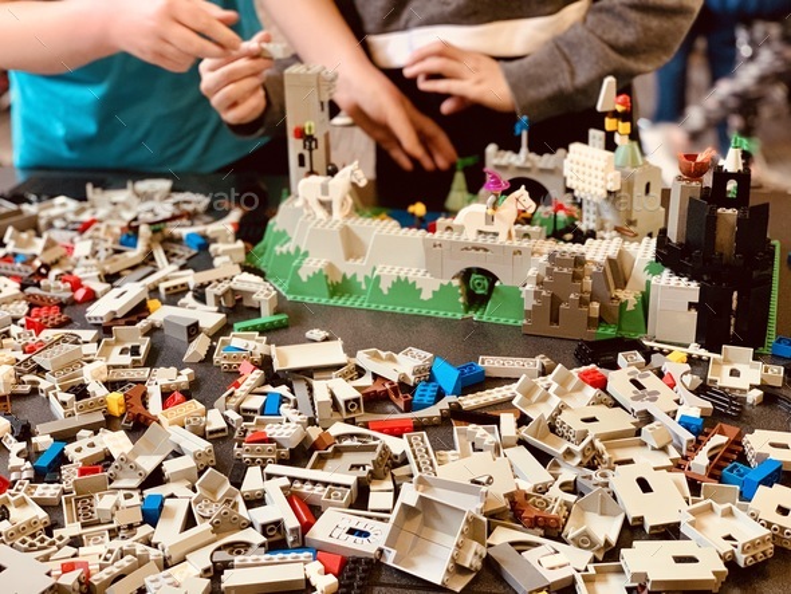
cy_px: 297
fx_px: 1189
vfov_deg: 28.1
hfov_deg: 36.8
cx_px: 396
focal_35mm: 52
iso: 320
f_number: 2.4
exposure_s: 1/60
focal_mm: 6
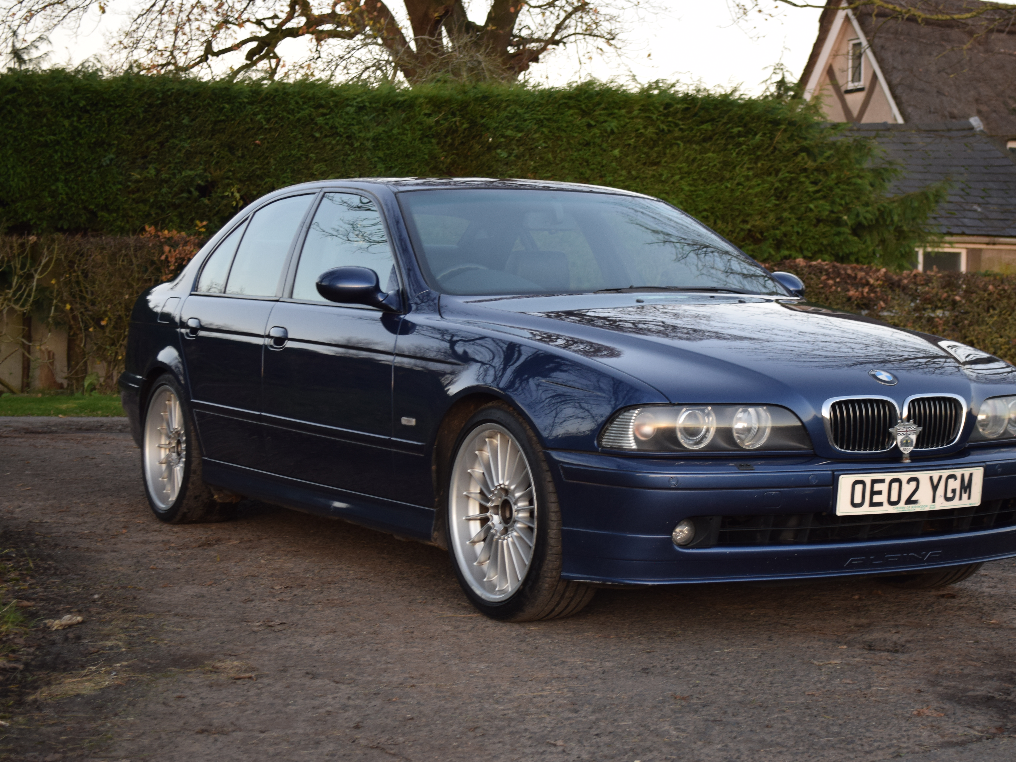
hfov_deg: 29.8
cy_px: 381
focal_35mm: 65
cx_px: 571
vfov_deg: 22.6
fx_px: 1908
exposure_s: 1/60
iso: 400
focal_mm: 40
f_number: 5.3
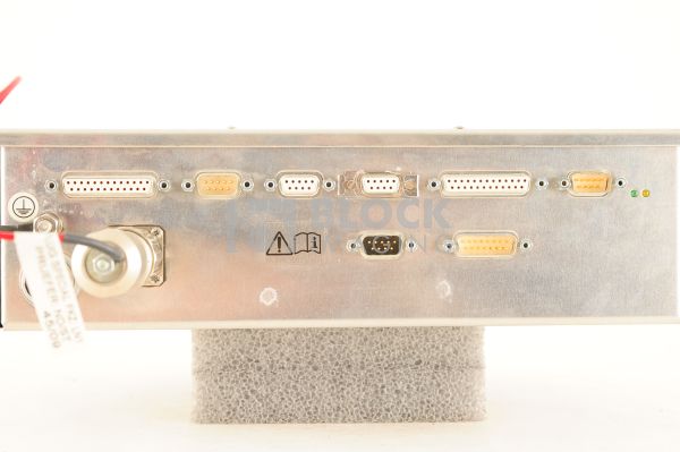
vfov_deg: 26.9
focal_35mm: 50
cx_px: 340
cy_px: 226
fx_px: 944
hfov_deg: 39.6
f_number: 9
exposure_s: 1/125
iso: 1600
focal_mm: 50
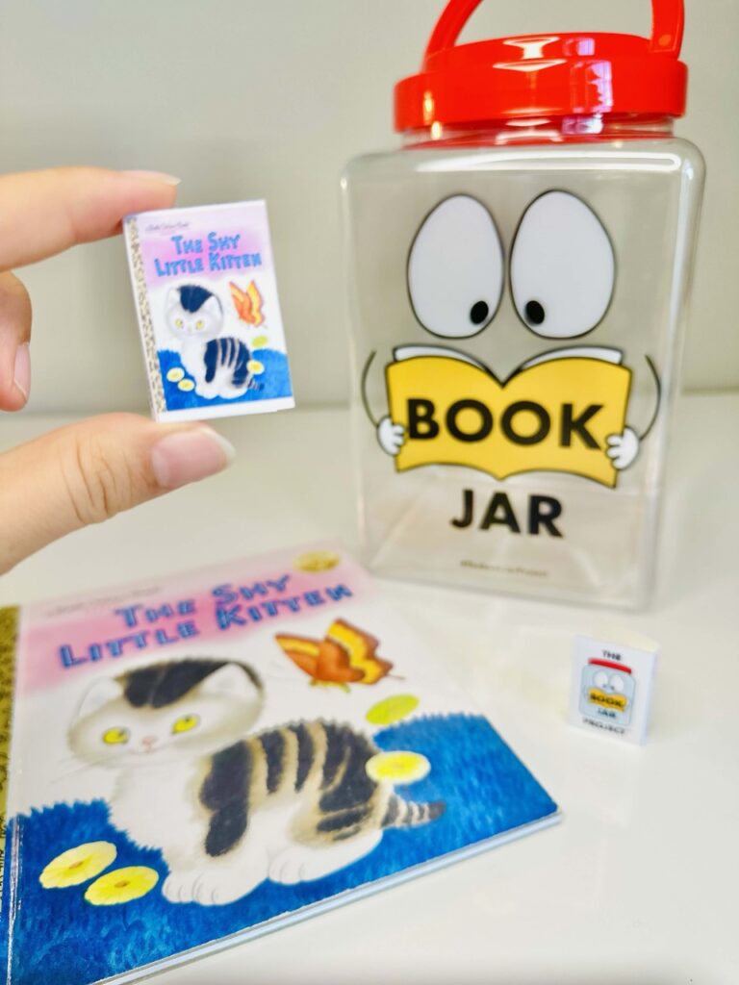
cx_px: 370
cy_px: 492
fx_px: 683
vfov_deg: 71.6
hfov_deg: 56.8
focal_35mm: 24
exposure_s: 1/120
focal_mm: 6.86
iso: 64
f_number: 1.78
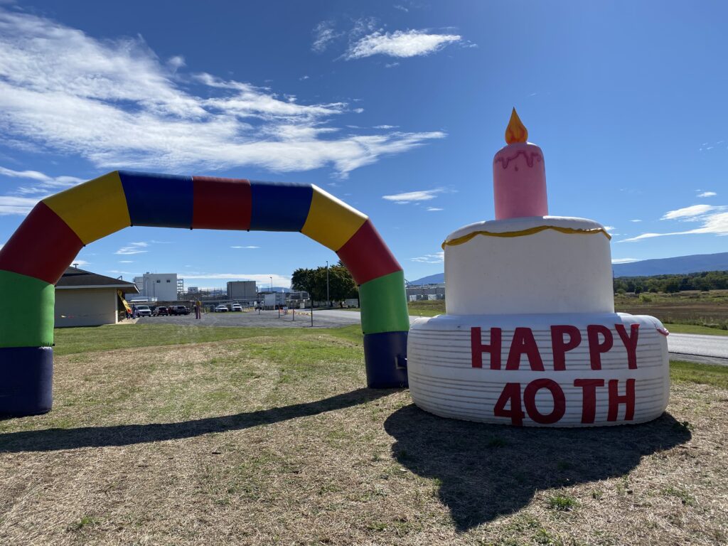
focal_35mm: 26
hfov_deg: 67.3
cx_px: 364
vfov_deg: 53.1
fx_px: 547
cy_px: 273
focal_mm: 4.25
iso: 32
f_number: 1.8
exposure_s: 1/4808
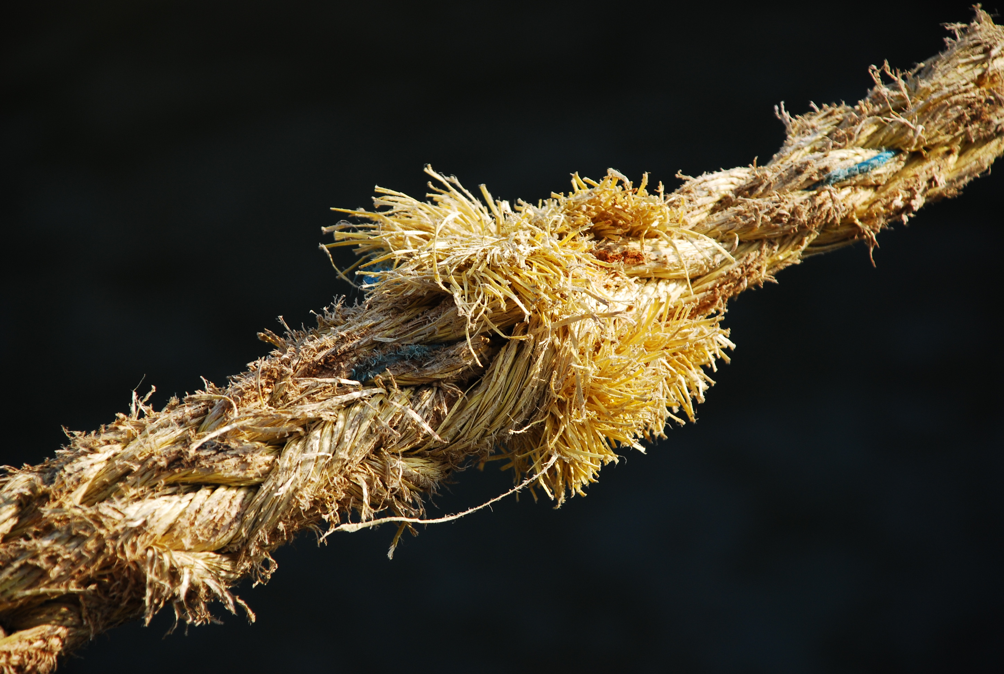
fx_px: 5659
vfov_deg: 6.8
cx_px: 502
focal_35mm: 202
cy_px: 337
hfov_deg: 10.1
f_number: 5.6
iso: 200
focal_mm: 135
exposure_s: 1/500
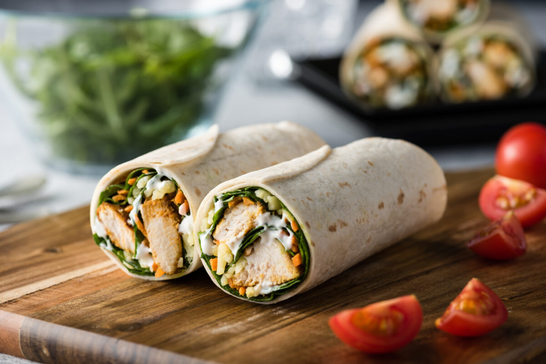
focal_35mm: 105
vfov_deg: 13.1
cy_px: 182
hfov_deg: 19.4
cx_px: 273
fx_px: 1593
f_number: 8
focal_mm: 105
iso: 100
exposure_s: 1/125
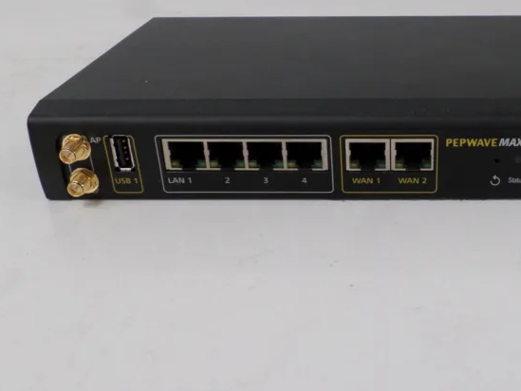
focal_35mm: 41
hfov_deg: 44.2
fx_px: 617
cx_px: 391
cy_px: 153
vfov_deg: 35.0
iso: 80
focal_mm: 4.5
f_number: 2.5
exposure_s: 1/45
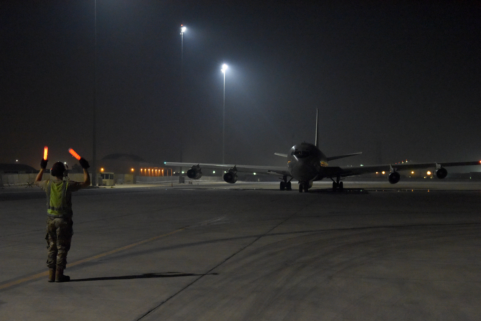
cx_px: 240
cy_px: 160
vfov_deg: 28.1
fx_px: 641
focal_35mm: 48
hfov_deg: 41.1
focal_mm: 48
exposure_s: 1/100
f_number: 5.6
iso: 10000
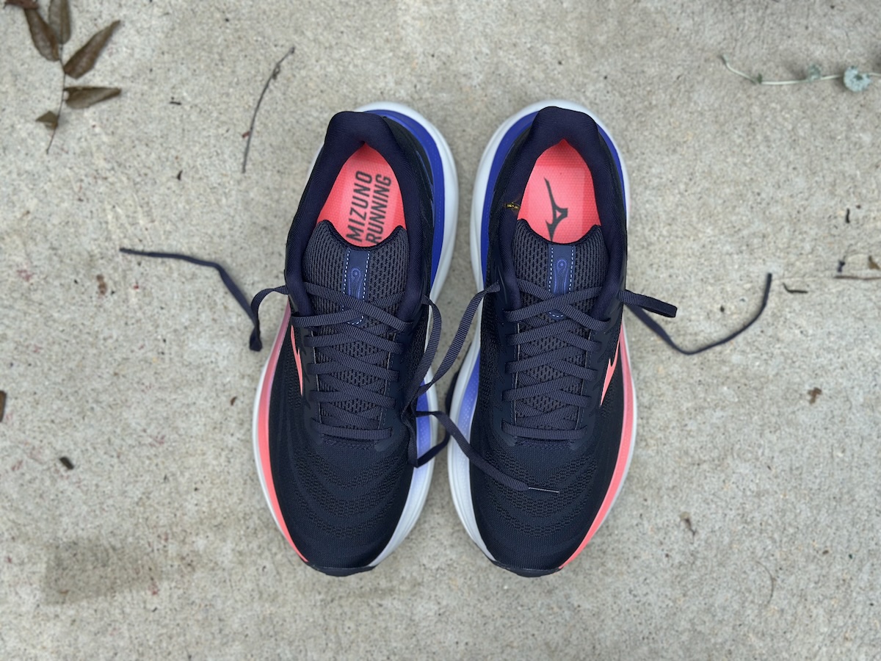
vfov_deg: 30.3
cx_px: 440
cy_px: 330
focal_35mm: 48
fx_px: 1222
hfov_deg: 39.7
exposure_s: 1/1095
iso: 80
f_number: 1.78
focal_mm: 6.86
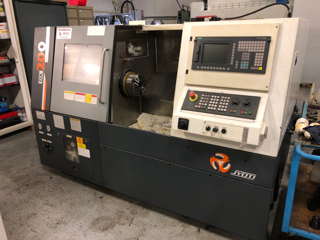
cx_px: 160
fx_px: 259
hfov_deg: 63.4
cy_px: 120
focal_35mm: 28
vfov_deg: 49.7
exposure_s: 1/14
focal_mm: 3.99
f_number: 1.8
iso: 100
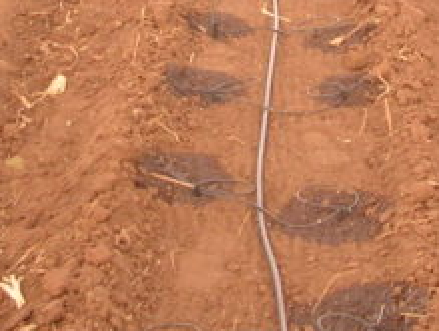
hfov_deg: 14.8
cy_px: -162
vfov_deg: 10.8
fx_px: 1689
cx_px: 257
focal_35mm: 133
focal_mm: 5.8
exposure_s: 1/48.6
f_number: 2.8
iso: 50
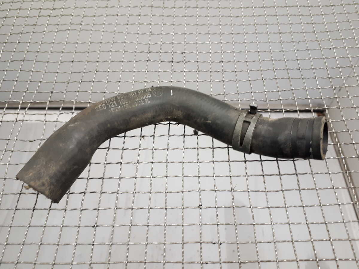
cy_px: 134
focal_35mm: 27
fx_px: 280
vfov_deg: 51.4
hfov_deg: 65.3
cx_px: 180
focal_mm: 3.6
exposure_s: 1/20
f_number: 1.9
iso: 160
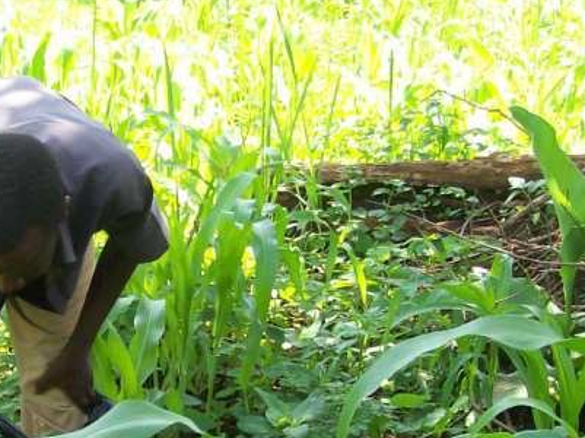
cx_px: 26
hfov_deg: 20.8
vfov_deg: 16.0
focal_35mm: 92
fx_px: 1553
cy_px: 299
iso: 80
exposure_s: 1/193
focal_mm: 6
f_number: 2.7
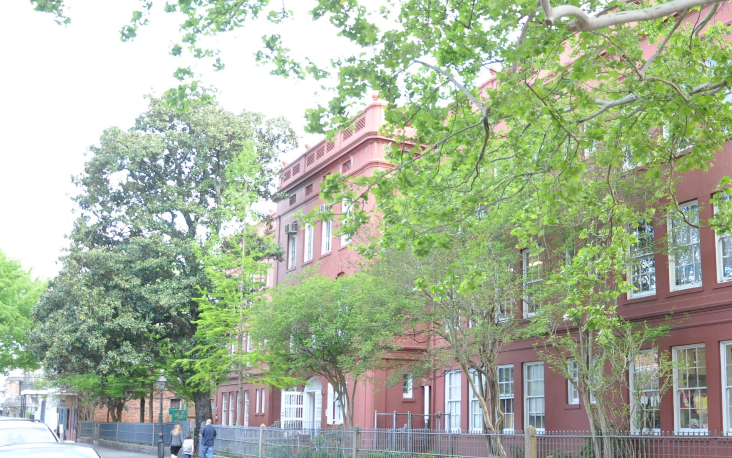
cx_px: 464
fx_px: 798
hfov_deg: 48.7
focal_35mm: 40
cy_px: 273
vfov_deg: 31.9
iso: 1000
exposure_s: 1/200
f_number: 4.5
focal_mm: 18
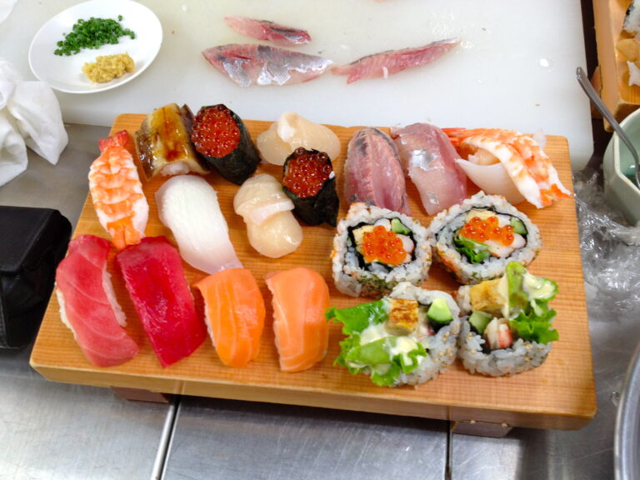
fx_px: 647
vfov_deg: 40.7
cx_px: 320
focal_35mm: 35
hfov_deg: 52.6
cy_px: 240
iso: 80
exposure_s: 1/24
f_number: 2.4
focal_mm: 4.28
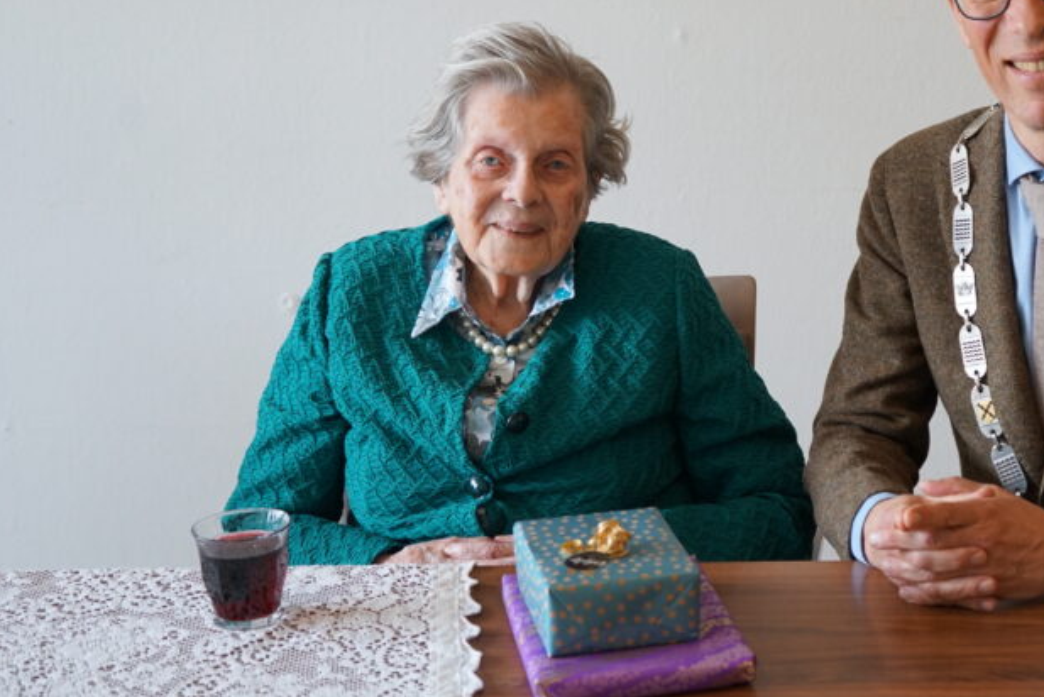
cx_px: 824
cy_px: 180
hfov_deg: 29.0
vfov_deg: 19.9
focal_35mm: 68
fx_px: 1973
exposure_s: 1/160
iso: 1000
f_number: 4.5
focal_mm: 41
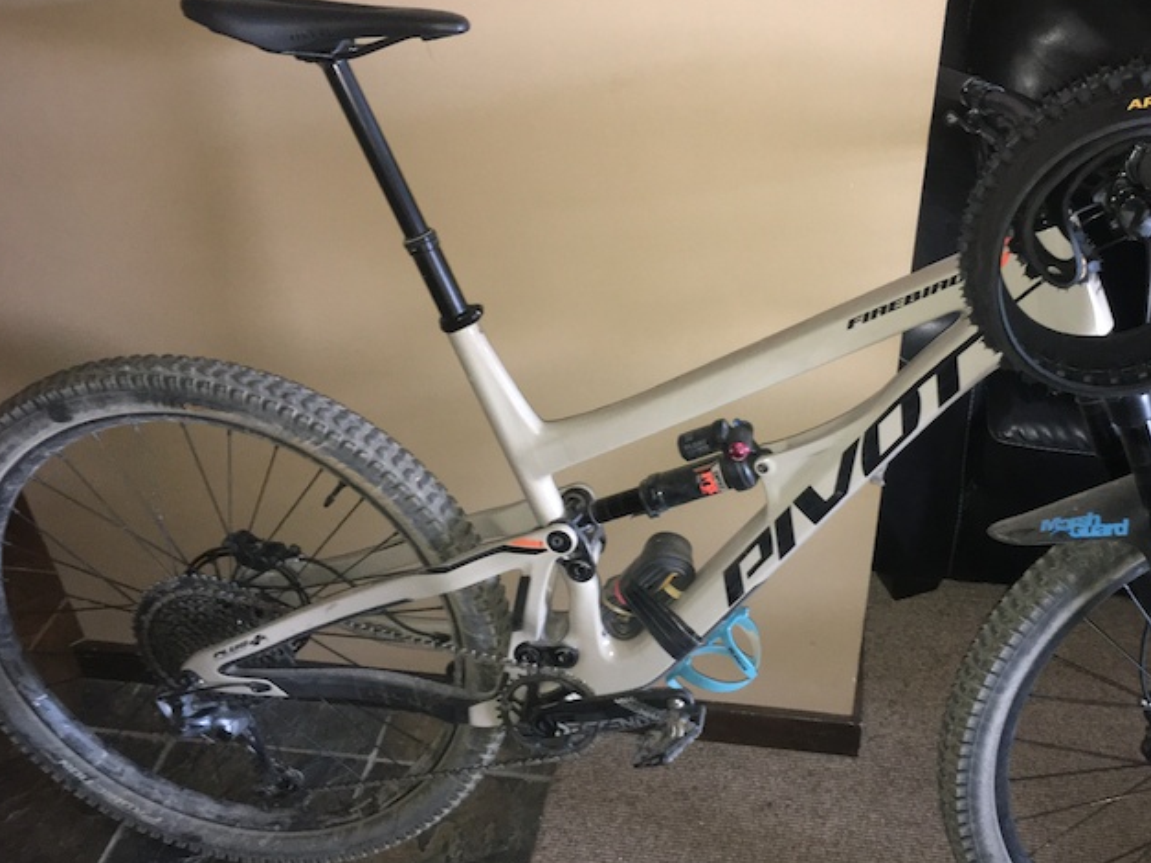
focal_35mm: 37
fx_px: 1230
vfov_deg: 38.6
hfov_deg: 49.7
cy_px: 450
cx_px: 710
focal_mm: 4.15
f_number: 2.2
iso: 160
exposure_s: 1/16
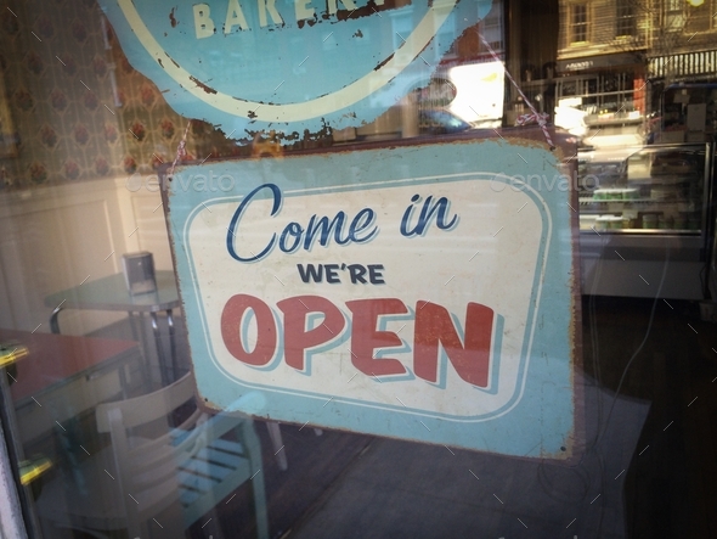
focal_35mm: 29
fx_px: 601
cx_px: 358
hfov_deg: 61.6
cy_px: 270
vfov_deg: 48.3
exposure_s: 1/120
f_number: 2.2
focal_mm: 4.15
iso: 50
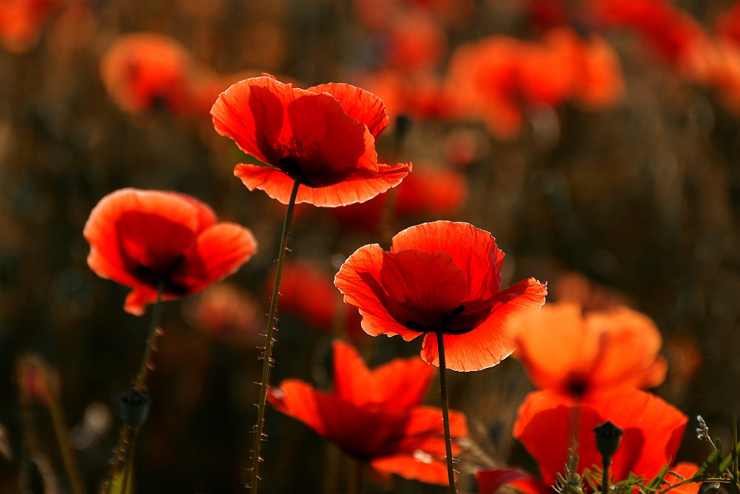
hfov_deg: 6.9
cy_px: 247
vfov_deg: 4.6
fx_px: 6167
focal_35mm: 300
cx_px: 370
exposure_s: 1/800
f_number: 7.1
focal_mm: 200
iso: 320
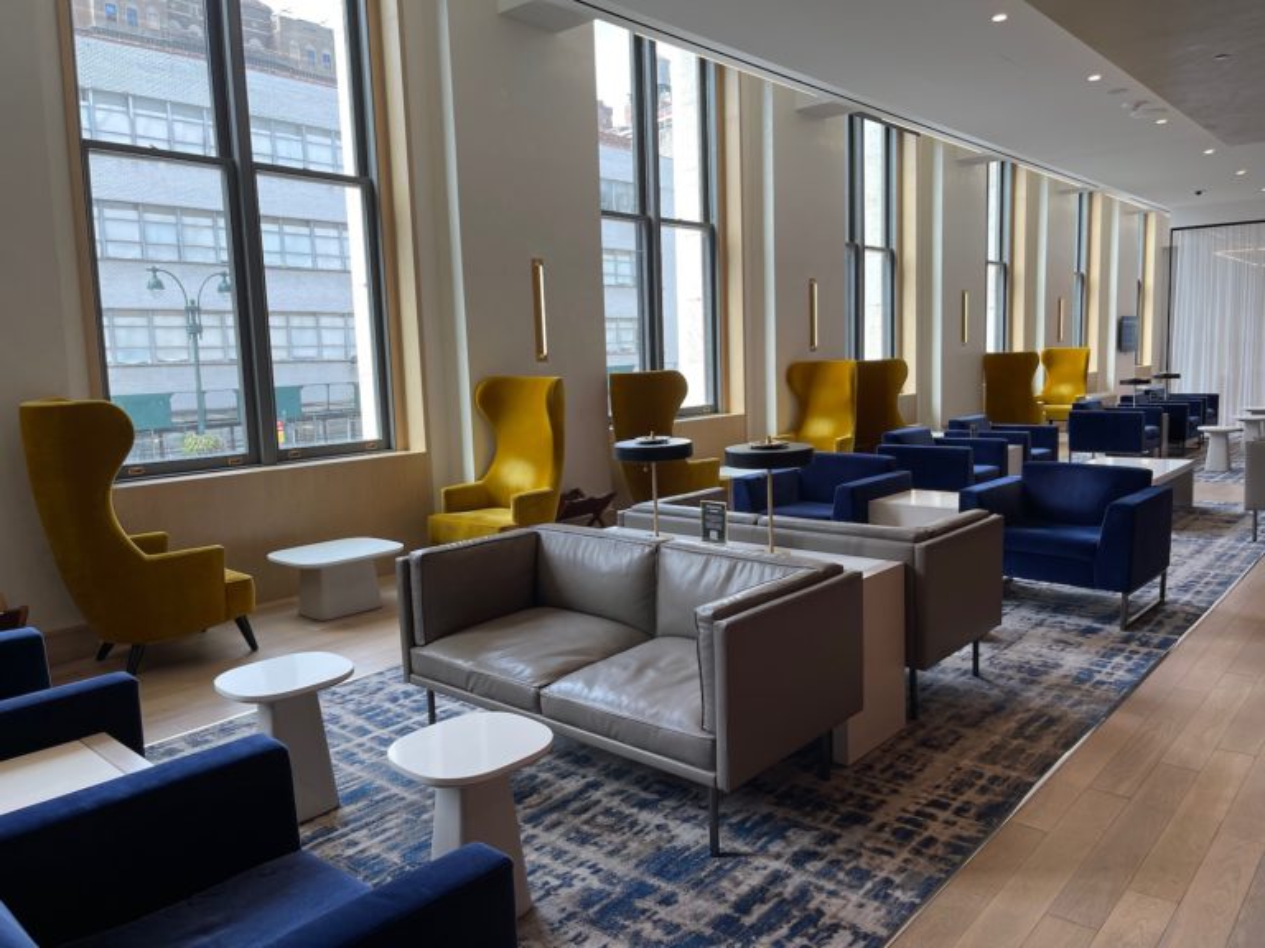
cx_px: 632
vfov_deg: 53.1
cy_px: 474
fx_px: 950
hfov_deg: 67.3
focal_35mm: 26
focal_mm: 5.1
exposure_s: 1/159
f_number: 1.6
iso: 32
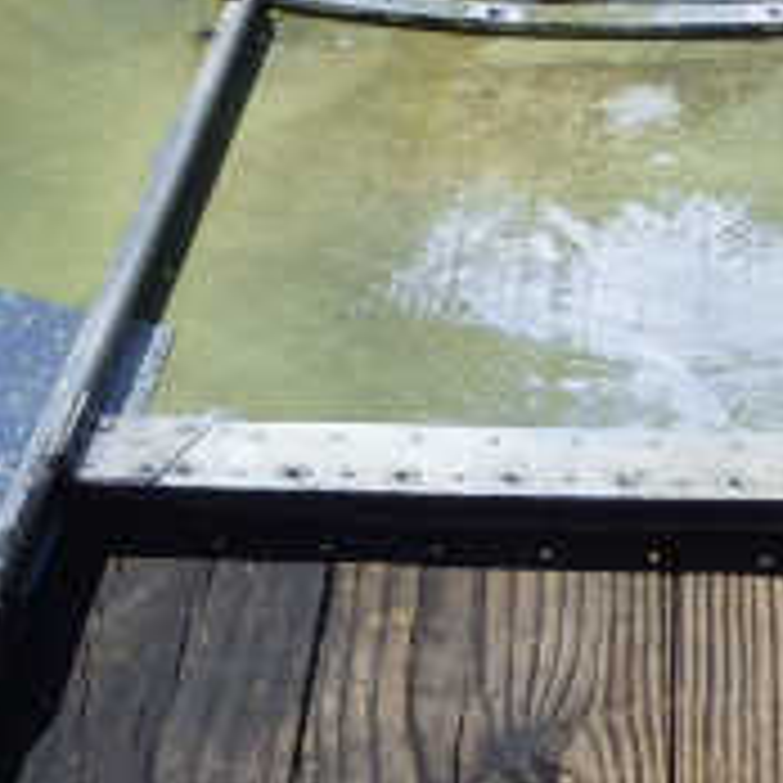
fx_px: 2661
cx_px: 536
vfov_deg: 16.7
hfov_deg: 16.7
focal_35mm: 104
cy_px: 212
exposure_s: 1/160
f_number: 13
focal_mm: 5.7
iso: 125
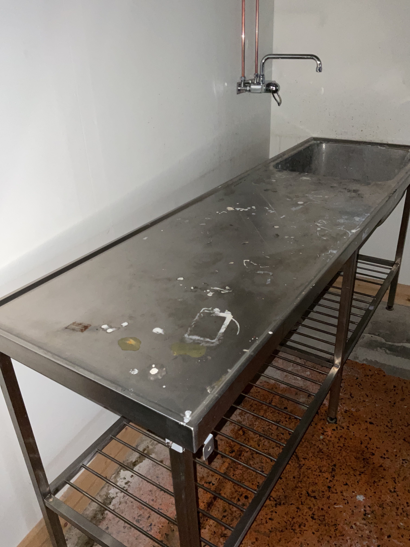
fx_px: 458
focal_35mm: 29
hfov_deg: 48.2
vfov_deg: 61.7
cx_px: 205
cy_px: 274
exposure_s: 1/29
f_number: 1.8
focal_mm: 3
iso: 100
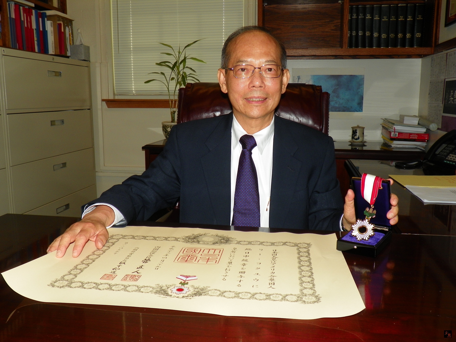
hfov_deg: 55.3
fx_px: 435
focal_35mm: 33
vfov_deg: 43.0
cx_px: 228
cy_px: 171
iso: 64
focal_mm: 5.9
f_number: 2.8
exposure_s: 1/125
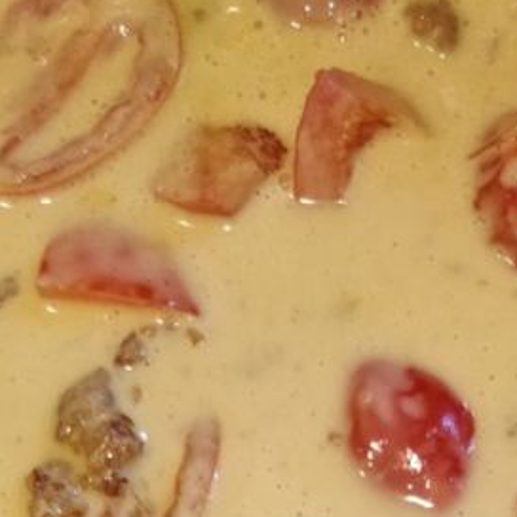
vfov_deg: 18.1
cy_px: 872
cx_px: 333
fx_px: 1352
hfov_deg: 21.6
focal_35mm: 80
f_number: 1.7
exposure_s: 1/50
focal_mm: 4.1
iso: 1000
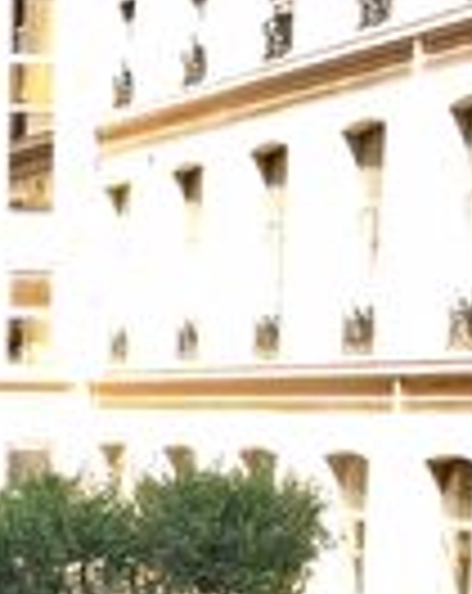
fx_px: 1980
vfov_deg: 15.4
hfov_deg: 13.4
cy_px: 956
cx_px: -9
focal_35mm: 113
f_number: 2.2
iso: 25
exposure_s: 1/450
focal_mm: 4.15
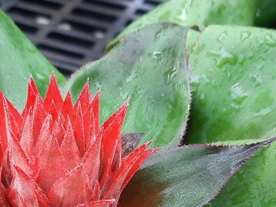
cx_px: 99
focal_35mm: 65
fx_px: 518
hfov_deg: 29.7
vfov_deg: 21.8
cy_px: 204
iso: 80
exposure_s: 1/60
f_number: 1.7
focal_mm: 3.93
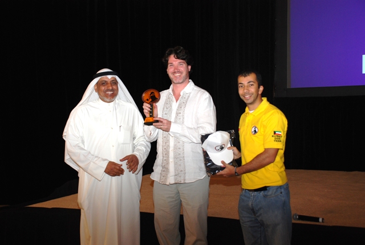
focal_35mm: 57
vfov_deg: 23.9
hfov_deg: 35.0
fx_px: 579
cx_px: 182
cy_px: 122
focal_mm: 38
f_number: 4.5
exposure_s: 1/60
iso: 200
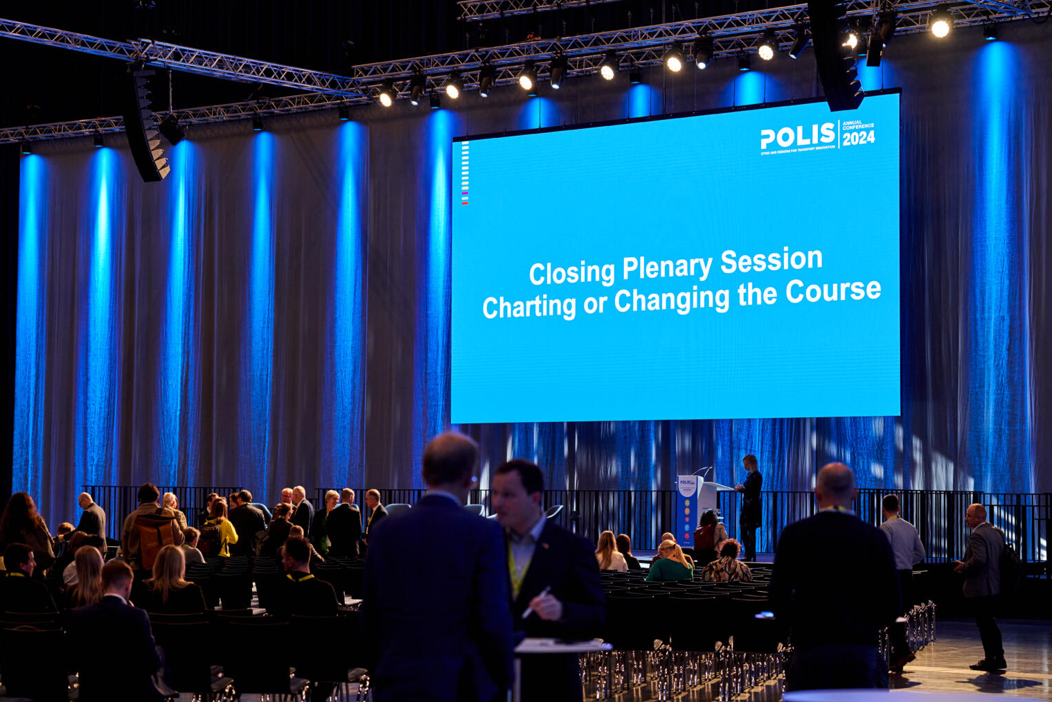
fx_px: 2542
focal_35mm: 87
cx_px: 531
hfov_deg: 23.4
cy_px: 348
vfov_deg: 15.7
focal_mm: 86
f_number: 3.5
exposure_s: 1/100
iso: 1250
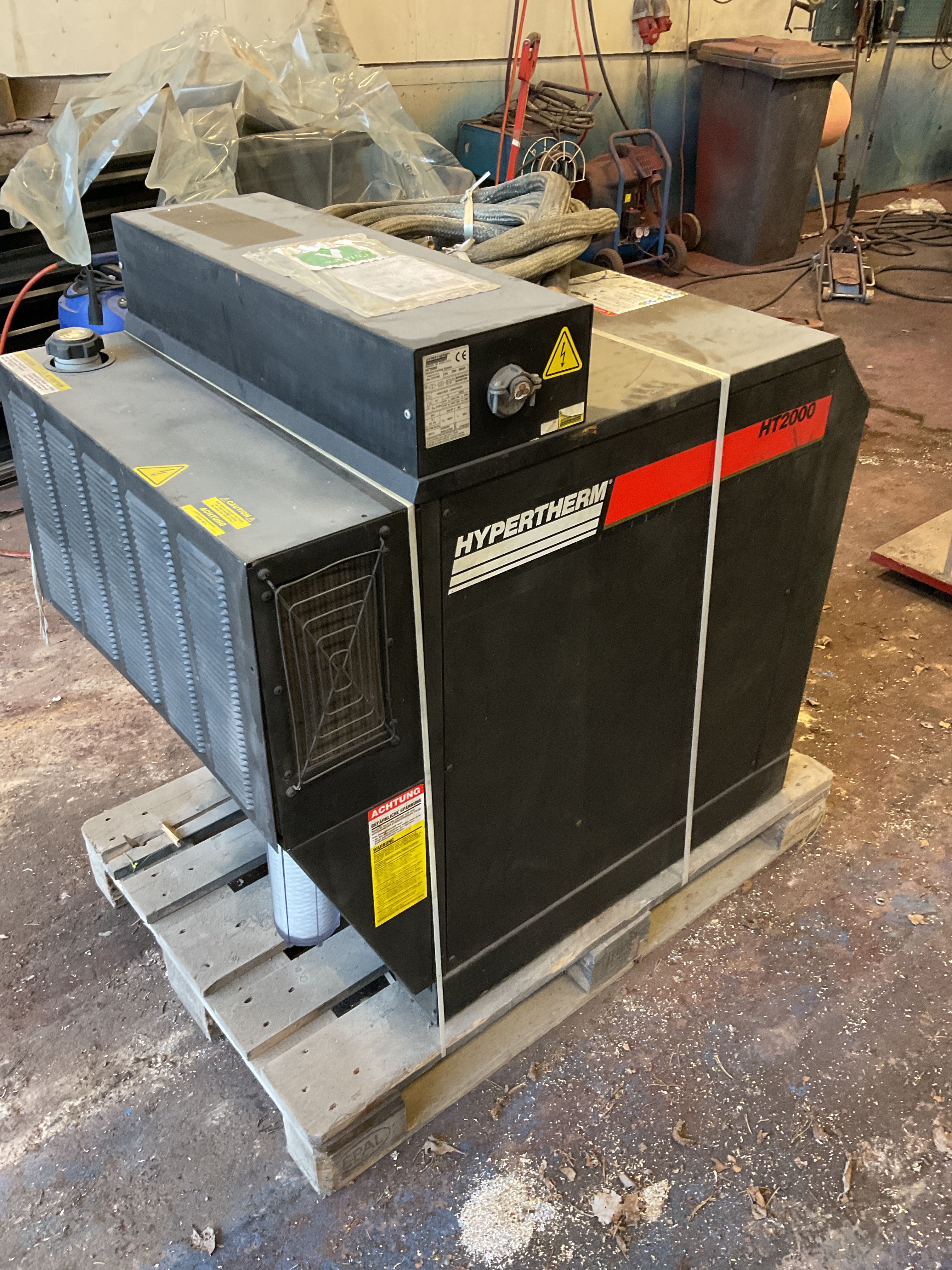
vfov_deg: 61.7
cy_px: 635
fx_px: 1063
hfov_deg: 48.2
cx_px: 476
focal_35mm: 29
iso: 200
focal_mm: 3
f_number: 1.8
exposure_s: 1/50
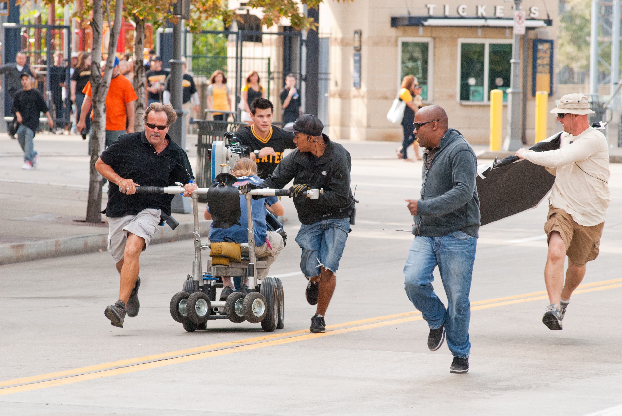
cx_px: 311
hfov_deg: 8.1
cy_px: 208
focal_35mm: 255
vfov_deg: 5.4
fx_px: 4411
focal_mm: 170
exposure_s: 1/400
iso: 640
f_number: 6.3
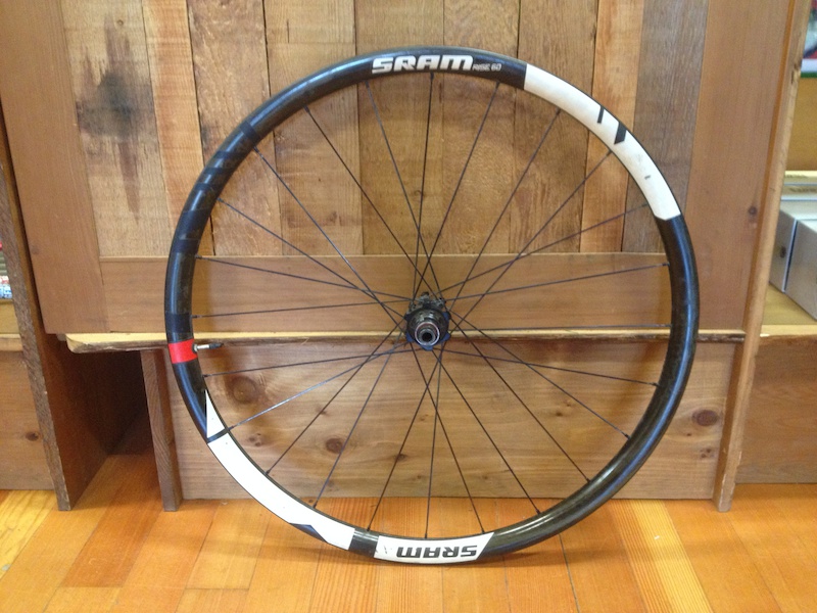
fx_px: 826
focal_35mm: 35
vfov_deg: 40.7
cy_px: 306
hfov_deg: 52.6
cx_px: 408
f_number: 2.4
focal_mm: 4.28
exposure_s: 1/20
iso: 250
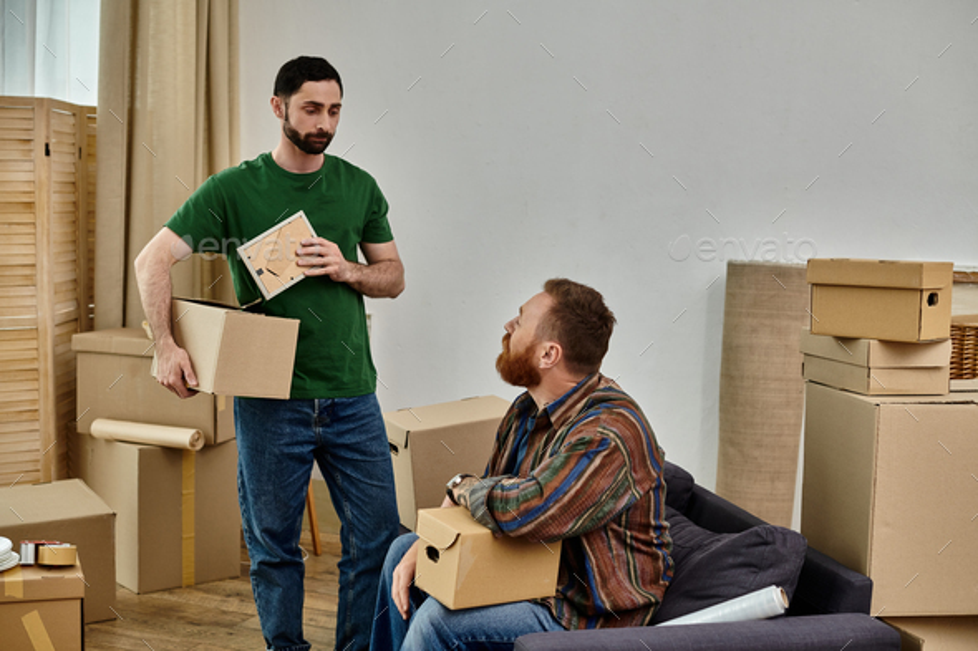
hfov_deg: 39.6
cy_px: 326
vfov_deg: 27.0
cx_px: 489
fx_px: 1358
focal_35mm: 50
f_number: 3.5
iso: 250
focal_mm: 50
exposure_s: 1/200
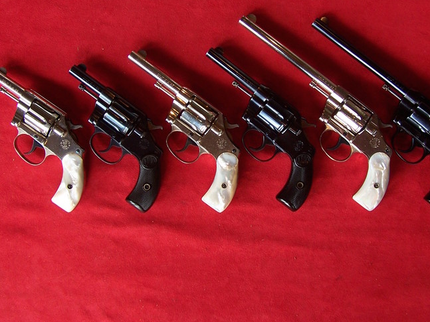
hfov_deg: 40.4
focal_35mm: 47
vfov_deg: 30.8
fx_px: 584
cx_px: 234
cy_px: 137
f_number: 2.8
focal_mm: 6.3
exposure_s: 1/30
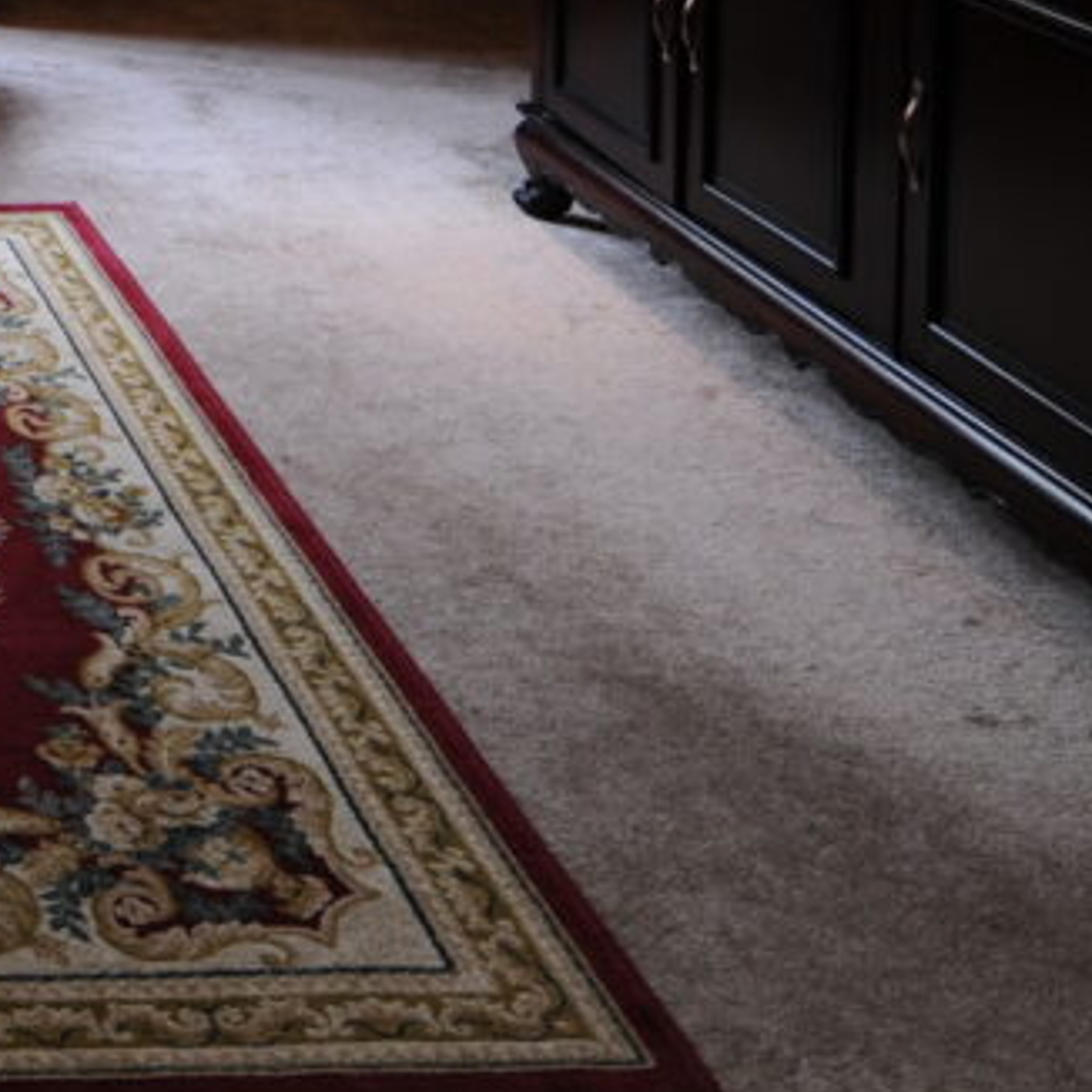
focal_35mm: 56
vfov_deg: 24.5
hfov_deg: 24.7
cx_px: -476
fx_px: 1999
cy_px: -499
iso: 500
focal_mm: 14
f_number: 8
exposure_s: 1/25
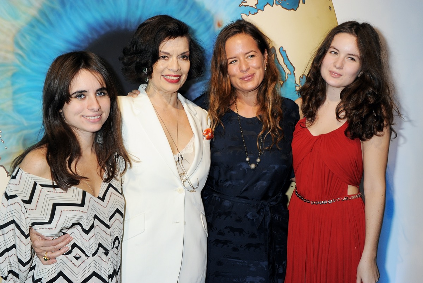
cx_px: 212
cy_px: 142
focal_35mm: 50
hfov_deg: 39.6
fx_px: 588
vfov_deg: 27.1
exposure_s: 1/40
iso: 1000
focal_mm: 50
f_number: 10
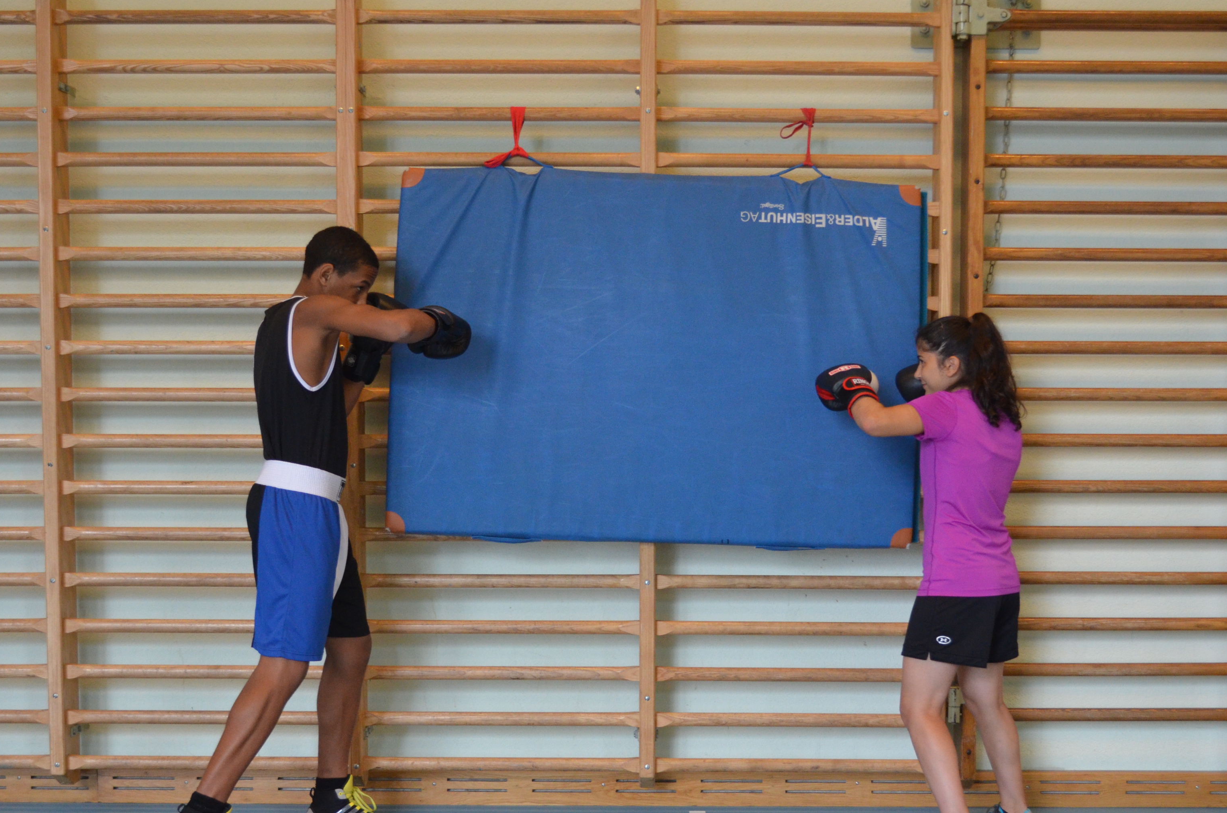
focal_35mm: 53
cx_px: 643
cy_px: 490
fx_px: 1789
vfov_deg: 25.5
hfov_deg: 37.8
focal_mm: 29
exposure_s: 1/160
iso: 1600
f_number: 4.5
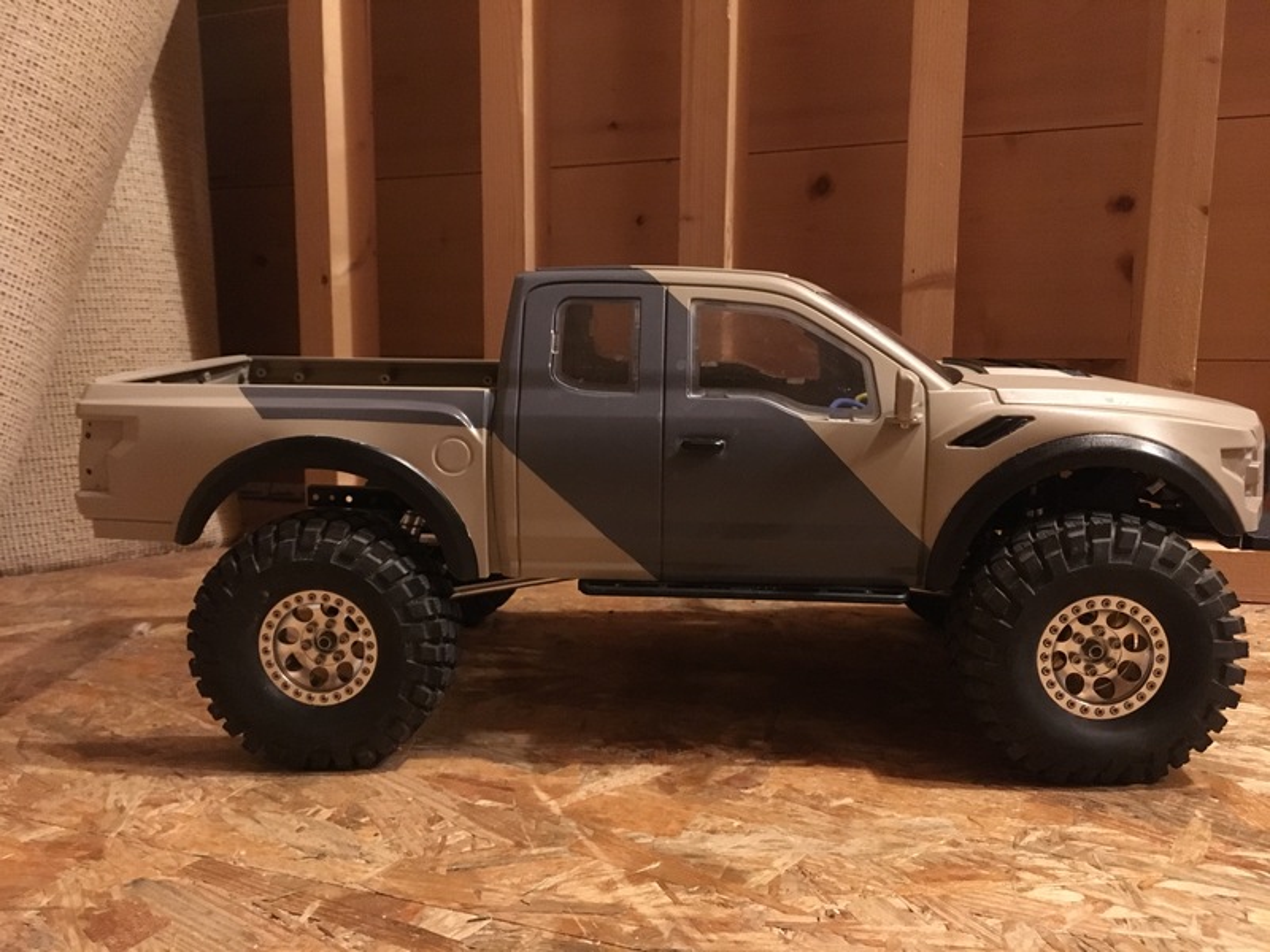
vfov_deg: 48.2
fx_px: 1064
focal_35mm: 29
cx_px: 635
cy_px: 476
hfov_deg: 61.7
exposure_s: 1/17
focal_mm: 4.15
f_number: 2.2
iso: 640
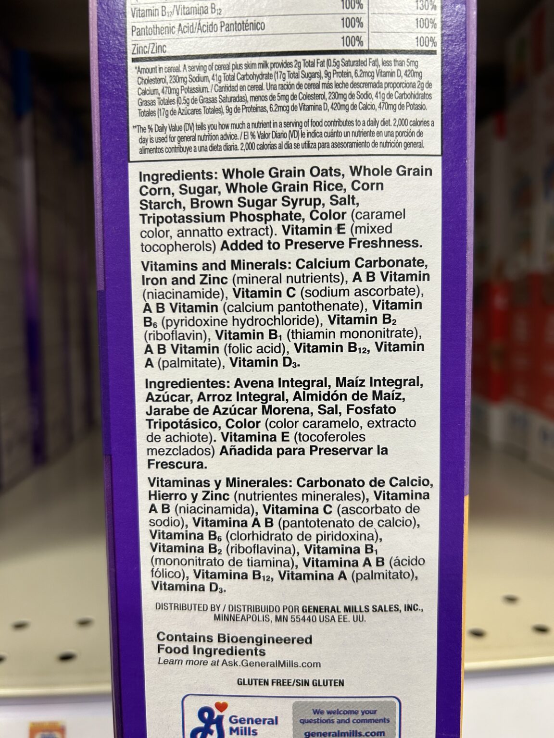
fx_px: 555
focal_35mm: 26
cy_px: 369
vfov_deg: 67.3
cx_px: 277
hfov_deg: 53.1
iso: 80
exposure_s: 1/120
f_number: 1.5
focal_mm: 5.7
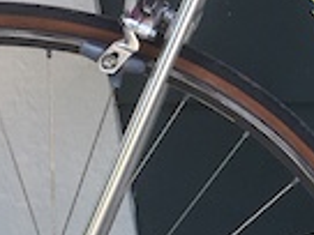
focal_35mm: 171
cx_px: 628
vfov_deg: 8.6
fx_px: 1551
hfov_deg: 10.6
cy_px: 235
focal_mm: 4.15
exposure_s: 1/156
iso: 25
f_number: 2.2
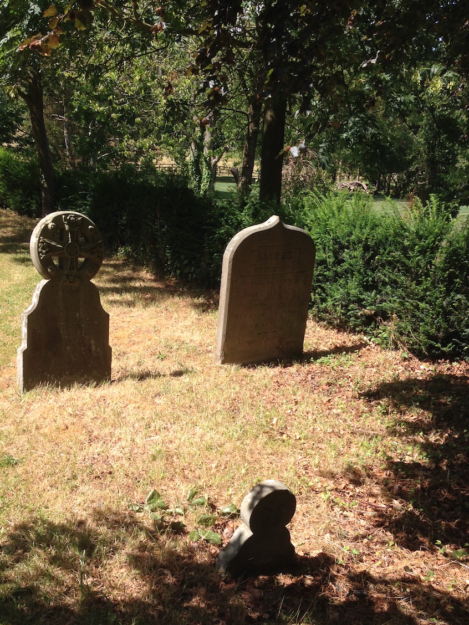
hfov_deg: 36.8
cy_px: 356
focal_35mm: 39
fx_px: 705
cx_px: 210
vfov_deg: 47.7
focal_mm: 4.12
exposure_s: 1/903
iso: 50
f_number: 2.4
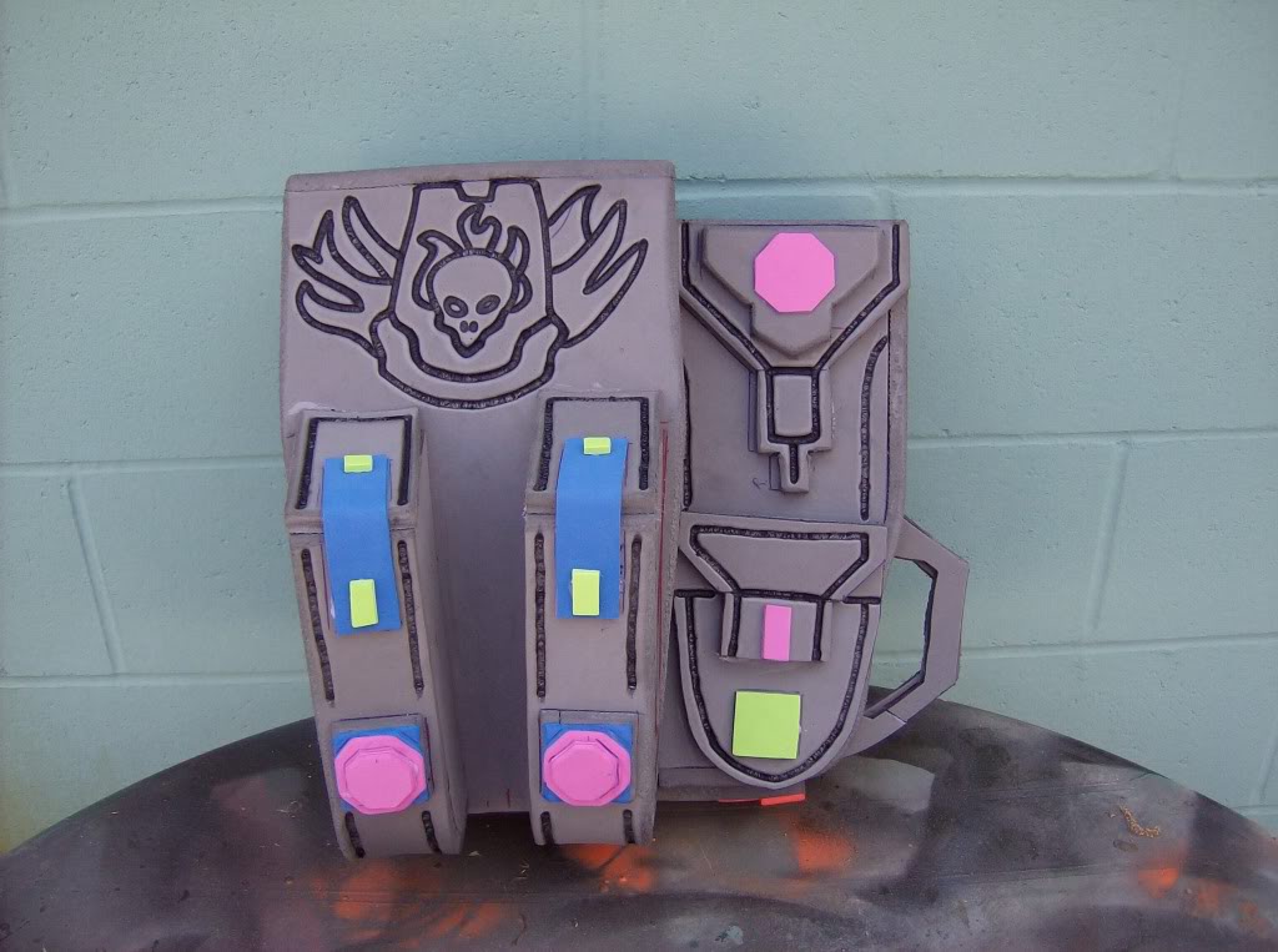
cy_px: 476
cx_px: 639
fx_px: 1326
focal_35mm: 36
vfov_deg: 39.5
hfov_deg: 51.5
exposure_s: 1/167
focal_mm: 6
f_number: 2.8
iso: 100
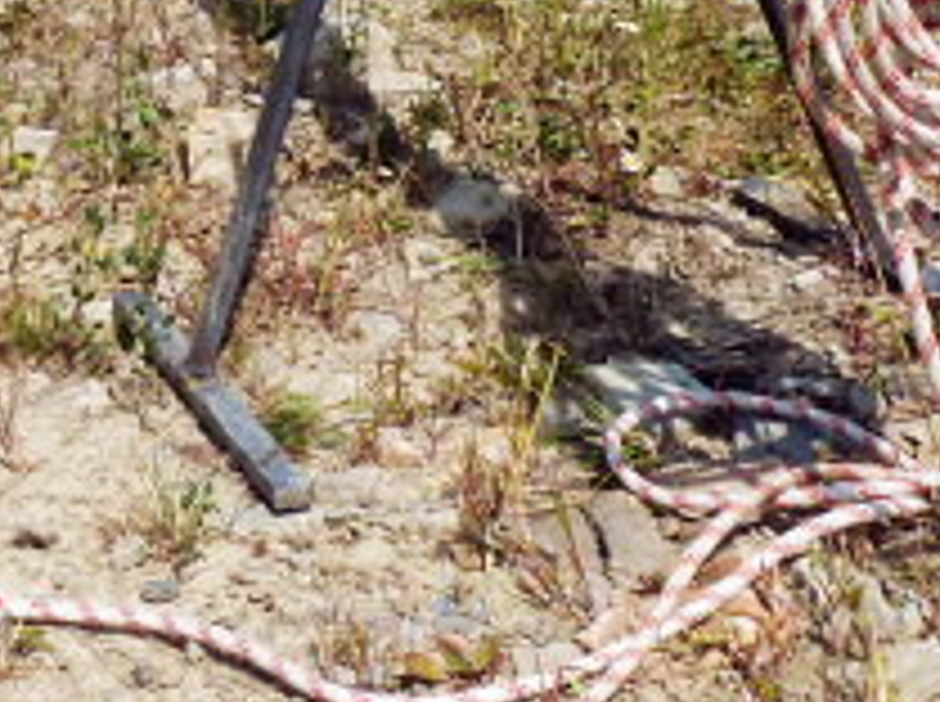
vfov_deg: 17.7
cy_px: -234
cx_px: 207
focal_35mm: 77
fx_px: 2087
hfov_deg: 25.0
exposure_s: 1/400
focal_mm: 4.3
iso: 100
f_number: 5.6
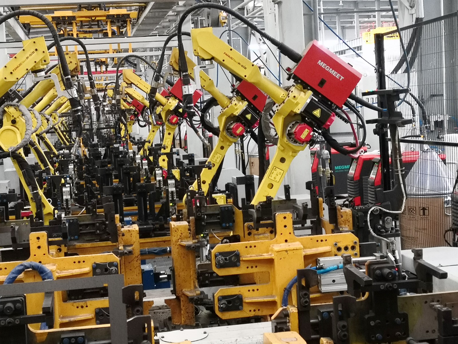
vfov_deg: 22.9
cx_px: 229
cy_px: 172
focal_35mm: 64
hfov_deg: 30.3
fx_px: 847
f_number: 1.6
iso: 125
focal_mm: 3.95
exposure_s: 1/33.3
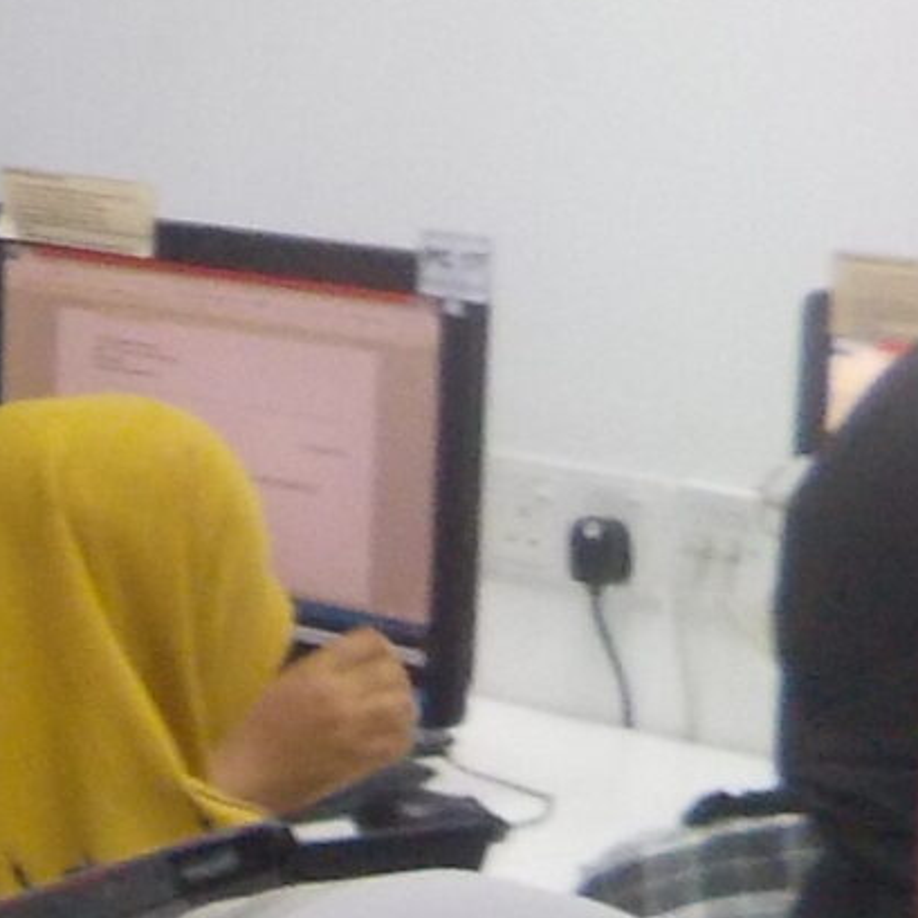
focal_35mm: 166
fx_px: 4981
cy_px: 810
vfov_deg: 10.5
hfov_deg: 9.2
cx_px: -1479
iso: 220
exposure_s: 1/30
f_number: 3.3
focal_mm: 4.1
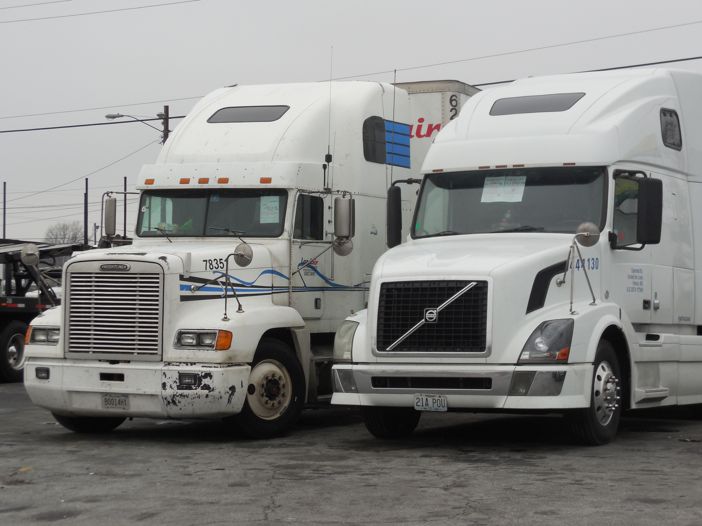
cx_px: 351
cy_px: 263
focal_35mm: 81
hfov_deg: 24.1
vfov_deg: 18.2
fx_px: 1643
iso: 125
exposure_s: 1/320
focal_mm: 14.5
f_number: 4.6
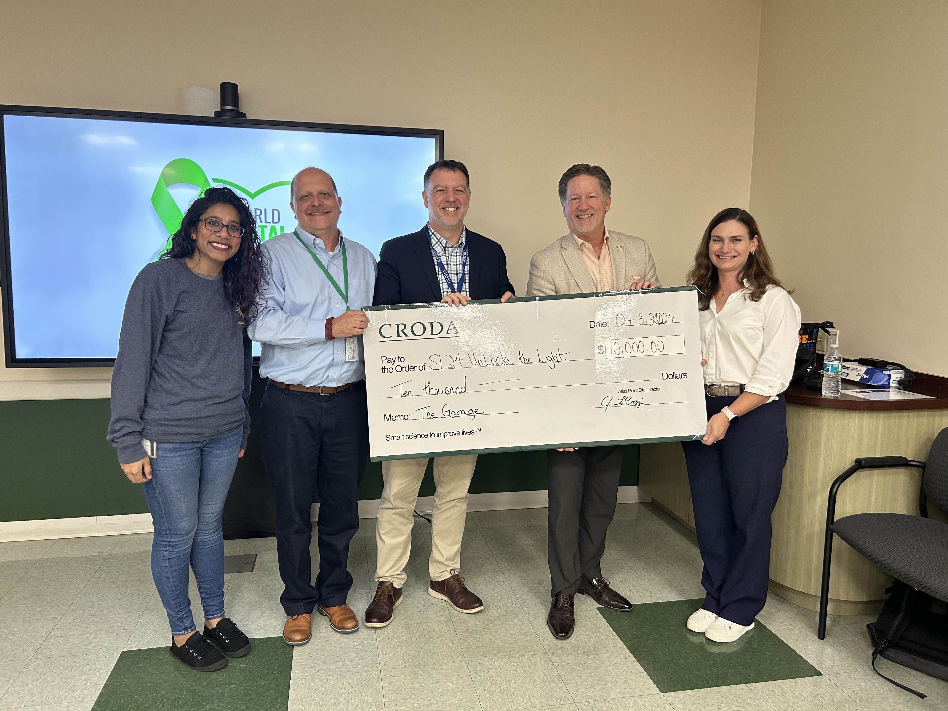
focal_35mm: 26
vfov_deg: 53.1
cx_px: 474
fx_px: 712
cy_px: 356
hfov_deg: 67.3
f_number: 1.5
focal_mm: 5.7
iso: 125
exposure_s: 1/60
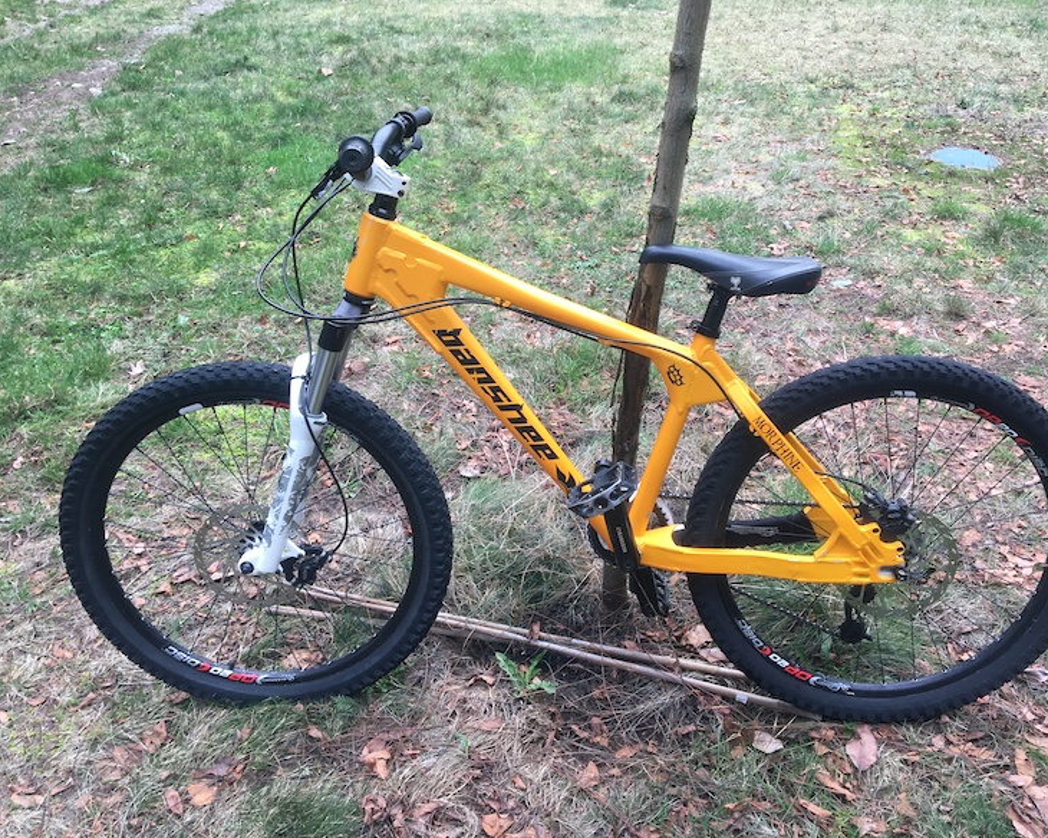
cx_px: 569
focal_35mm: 31
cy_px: 410
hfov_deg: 57.1
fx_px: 962
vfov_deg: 47.1
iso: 32
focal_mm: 4.15
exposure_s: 1/60
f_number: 2.2
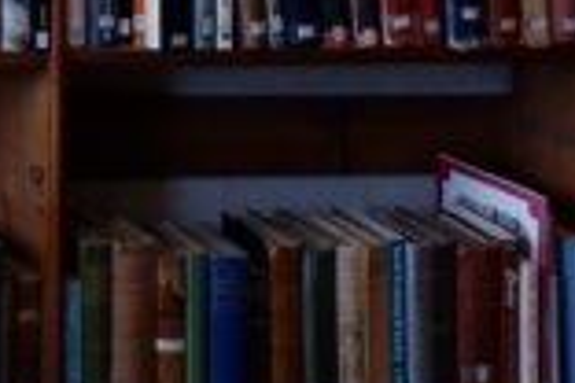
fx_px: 3003
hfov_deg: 9.1
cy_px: -609
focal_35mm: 188
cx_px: -1073
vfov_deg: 6.8
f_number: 3.8
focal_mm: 20.1
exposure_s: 1/42
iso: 800
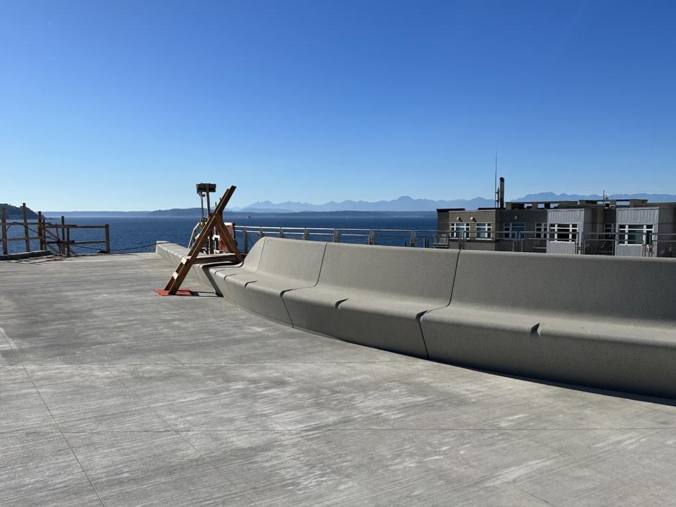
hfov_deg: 55.3
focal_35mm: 33
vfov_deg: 42.9
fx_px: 644
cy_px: 275
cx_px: 351
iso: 50
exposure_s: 1/8696
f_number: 1.5
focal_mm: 5.7
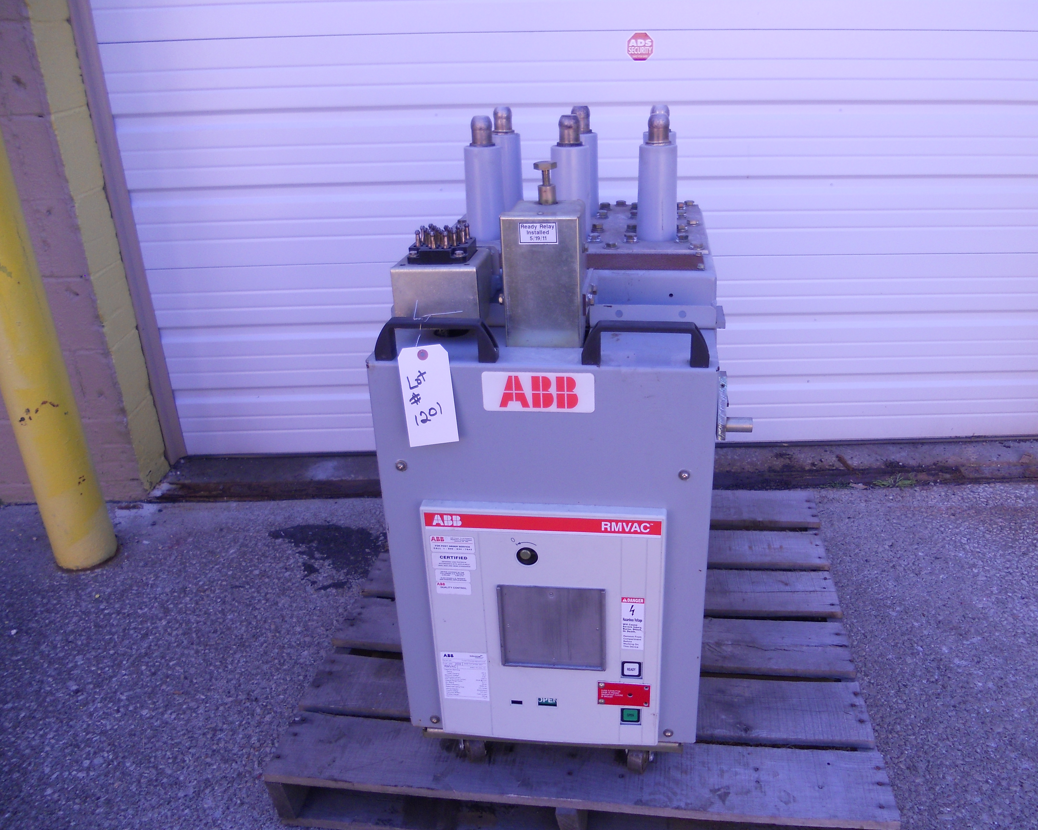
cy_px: 424
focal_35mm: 29
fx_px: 891
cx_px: 567
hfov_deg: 60.3
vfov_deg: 50.0
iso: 80
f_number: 3.2
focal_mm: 4.9
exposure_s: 1/160
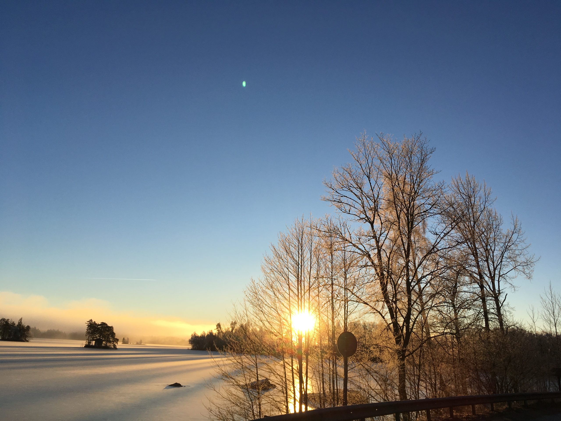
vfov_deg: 48.2
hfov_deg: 61.7
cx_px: 280
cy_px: 210
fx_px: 470
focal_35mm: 29
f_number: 2.2
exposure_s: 1/1399
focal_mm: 4.15
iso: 25
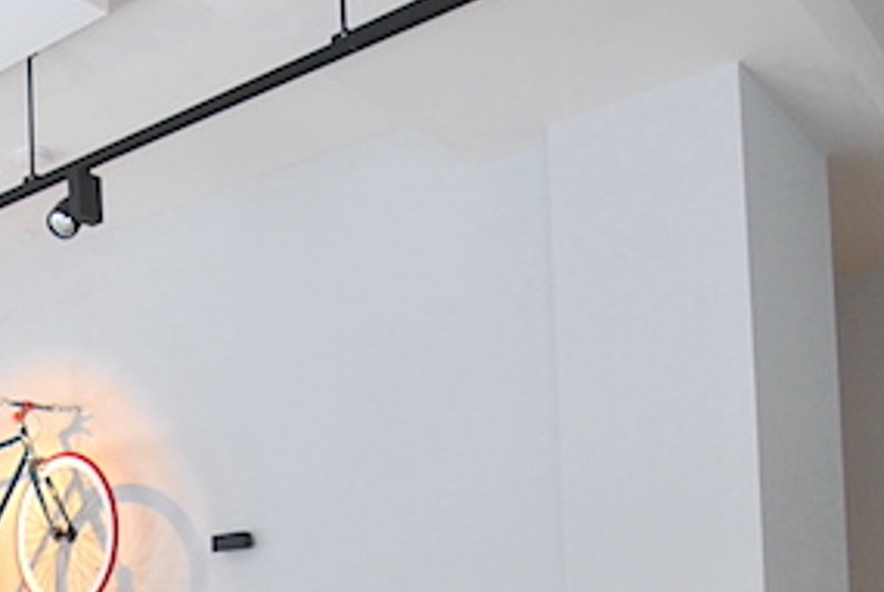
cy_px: 651
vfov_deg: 24.8
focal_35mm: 51
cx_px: 31
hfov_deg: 35.6
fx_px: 1254
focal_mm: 10
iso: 200
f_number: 4.5
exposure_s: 1/80
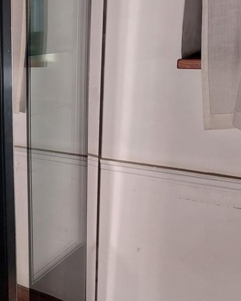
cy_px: 138
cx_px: -38
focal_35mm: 53
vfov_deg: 35.3
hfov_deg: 26.0
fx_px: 472
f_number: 1.8
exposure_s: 1/50
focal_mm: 5.23
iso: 400
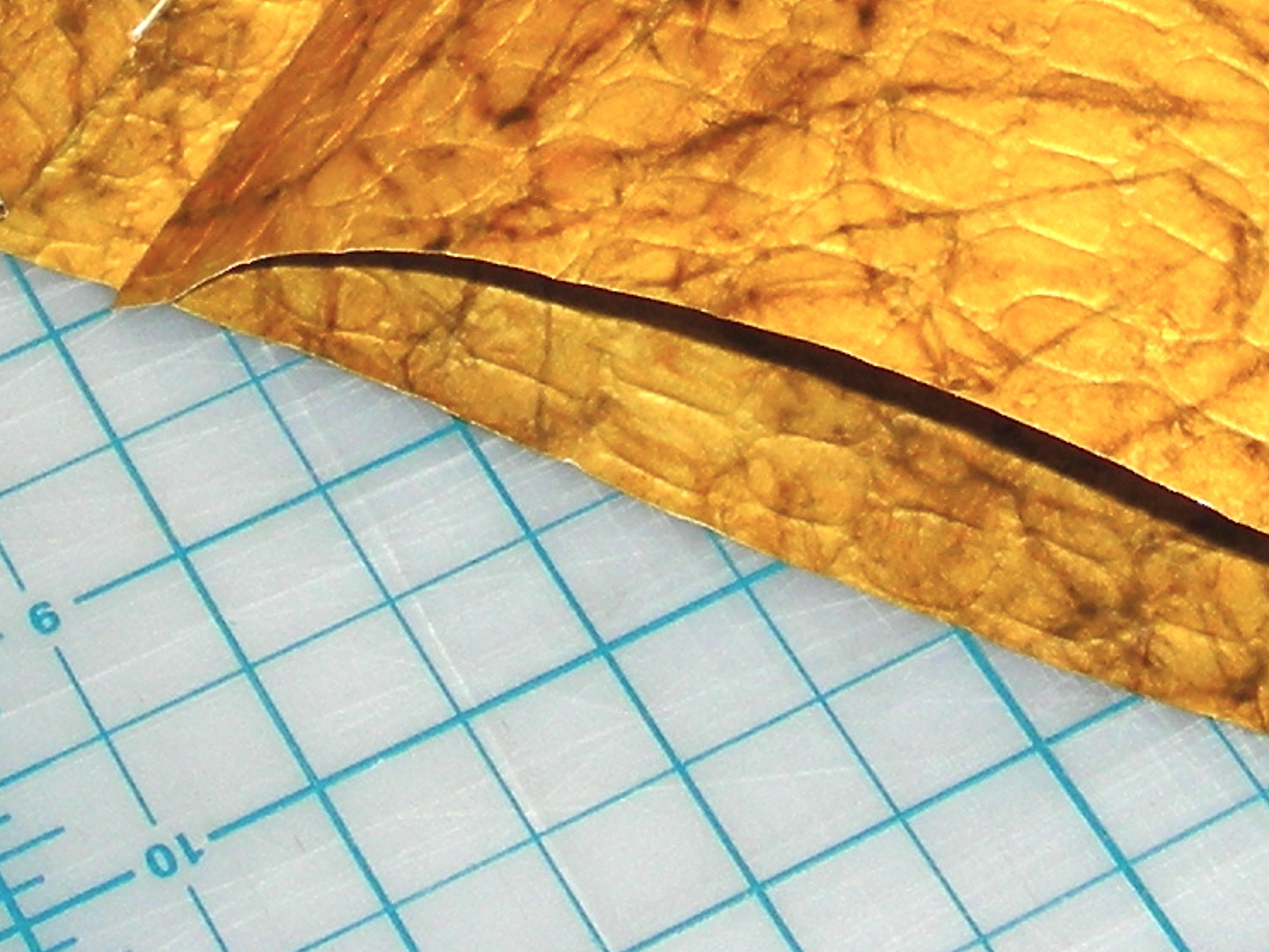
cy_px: -766
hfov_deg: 12.7
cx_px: 971
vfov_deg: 9.1
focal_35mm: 155
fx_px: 5683
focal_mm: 6.8
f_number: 3.3
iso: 50
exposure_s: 1/60
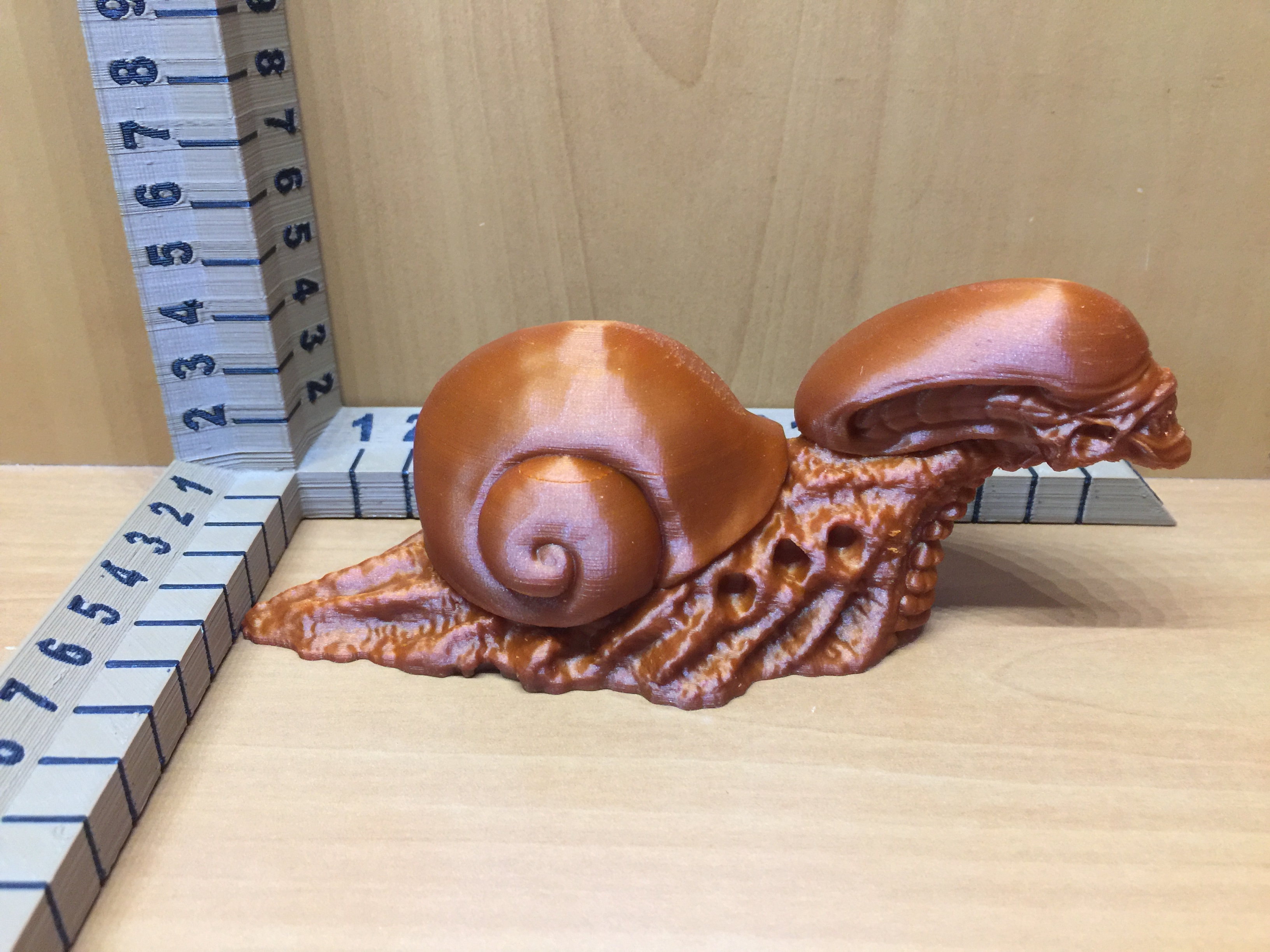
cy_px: 476
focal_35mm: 29
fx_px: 1064
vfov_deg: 48.2
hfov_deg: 61.7
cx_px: 635
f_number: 2.2
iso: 100
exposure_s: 1/10
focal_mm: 4.15
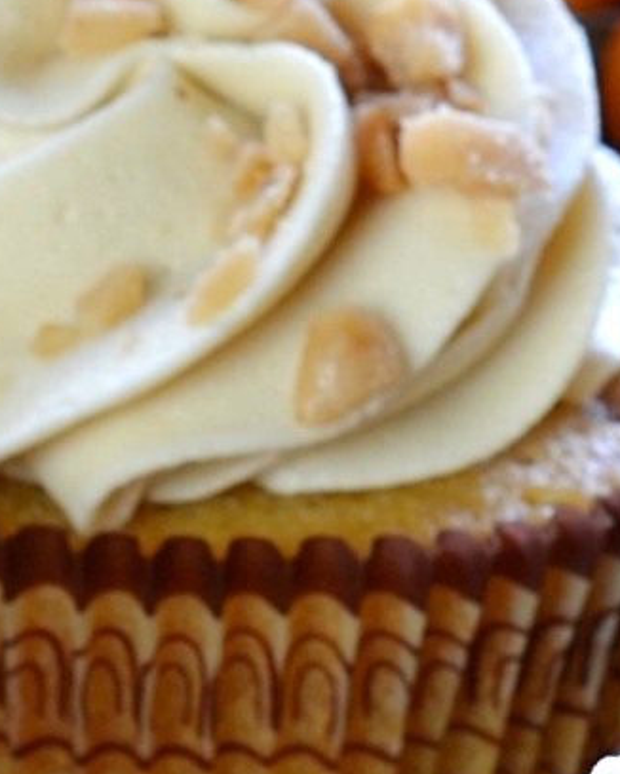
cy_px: 1067
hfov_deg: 4.6
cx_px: 947
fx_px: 7609
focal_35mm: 332
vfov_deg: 5.8
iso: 100
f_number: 10
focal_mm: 50
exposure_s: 1/6
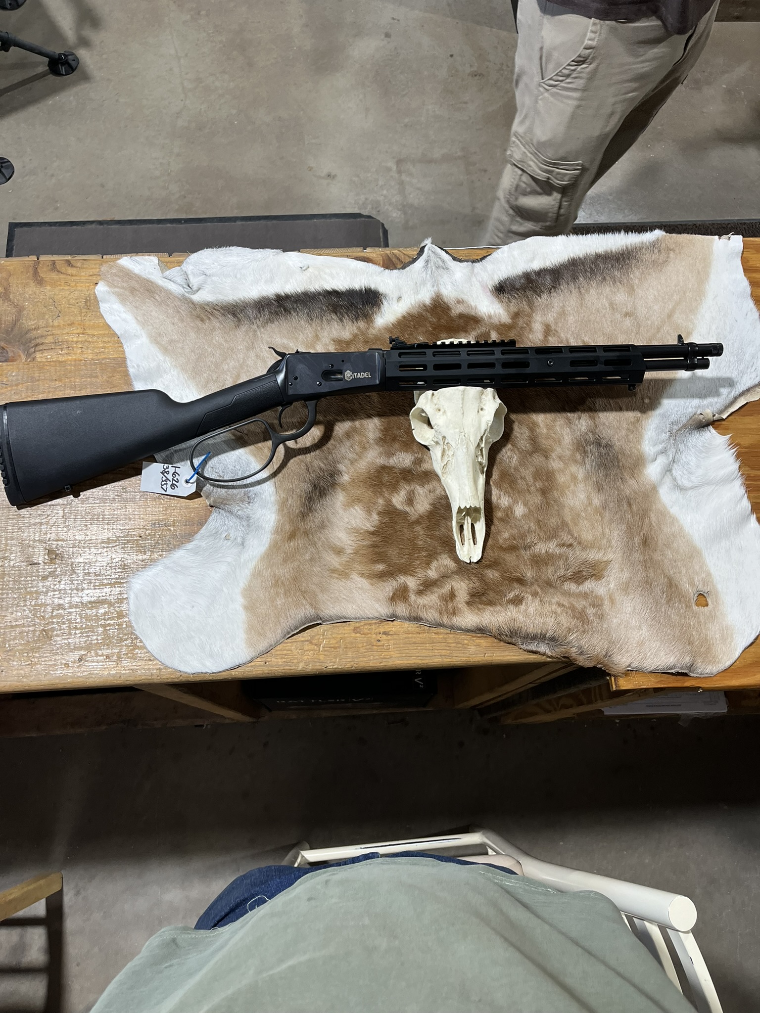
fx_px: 761
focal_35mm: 26
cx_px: 380
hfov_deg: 53.1
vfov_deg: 67.3
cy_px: 506
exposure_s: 1/120
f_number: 1.6
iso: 125
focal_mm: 5.1
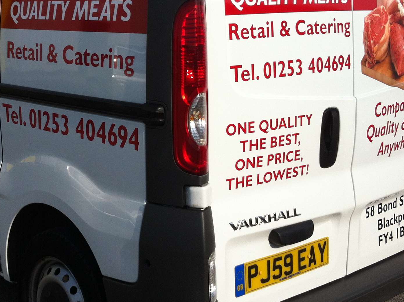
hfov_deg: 29.7
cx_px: 144
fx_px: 757
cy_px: 114
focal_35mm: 65
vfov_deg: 22.5
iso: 80
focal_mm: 3.85
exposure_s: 1/2011
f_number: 2.8
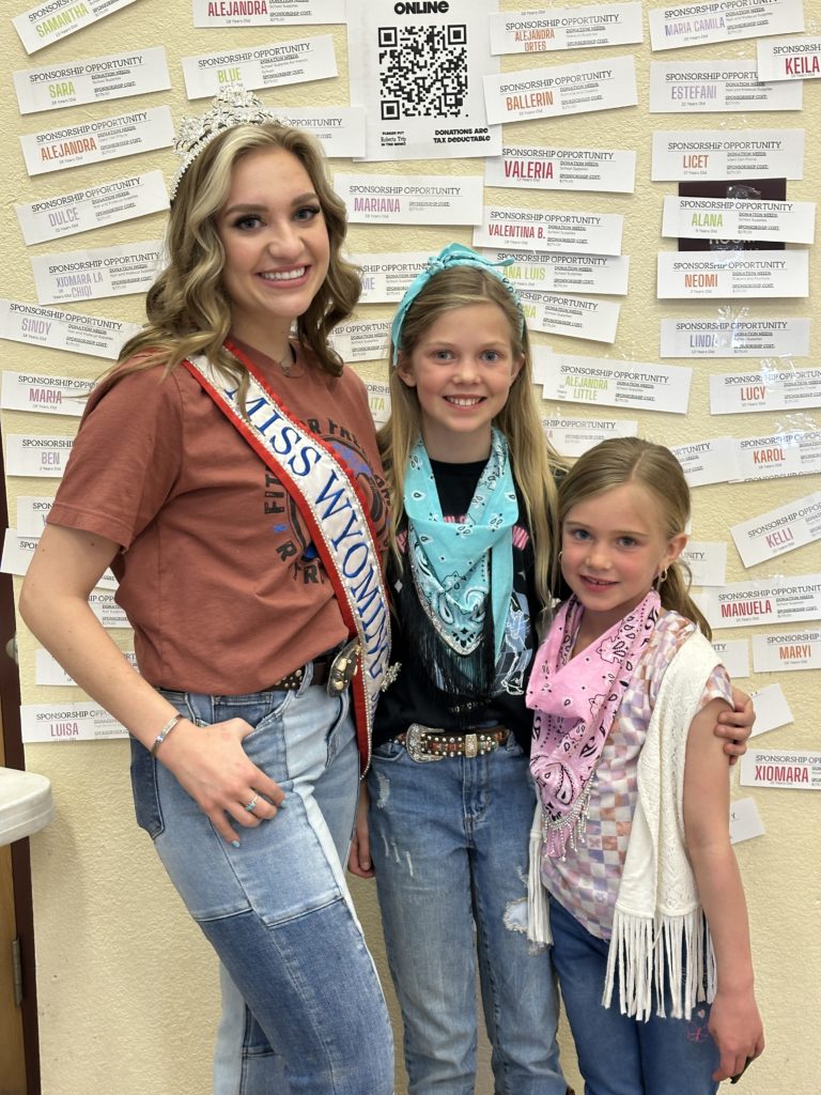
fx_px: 1518
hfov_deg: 30.3
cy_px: 548
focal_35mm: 48
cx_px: 410
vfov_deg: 39.7
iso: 125
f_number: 1.78
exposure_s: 1/60
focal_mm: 6.86
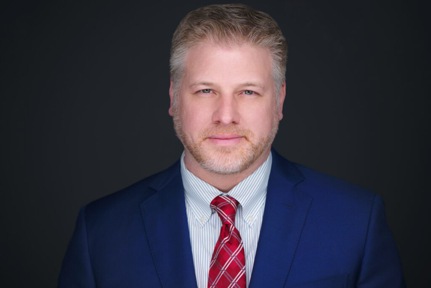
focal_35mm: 105
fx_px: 1257
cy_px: 144
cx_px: 216
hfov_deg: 19.5
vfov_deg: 13.0
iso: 160
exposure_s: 1/160
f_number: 4
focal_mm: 105
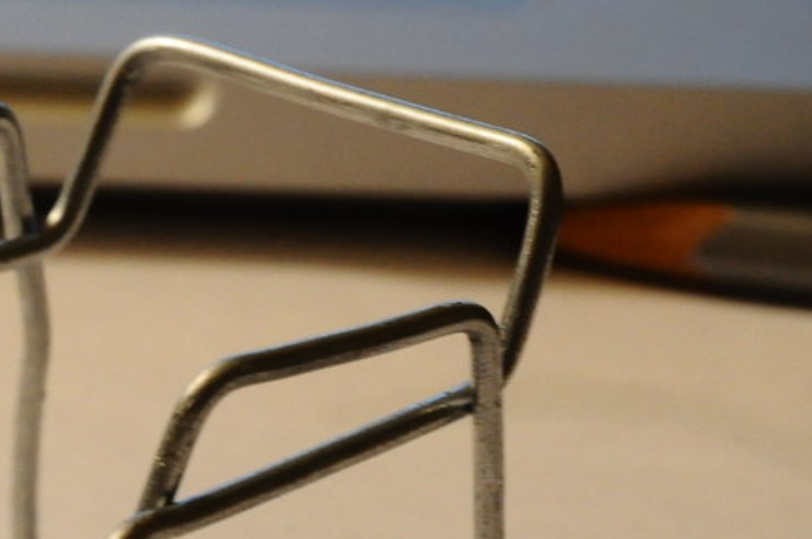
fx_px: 6780
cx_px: 10
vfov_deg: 4.5
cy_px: 521
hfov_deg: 6.8
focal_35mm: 301
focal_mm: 70
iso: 1250
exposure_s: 1/25
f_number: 10
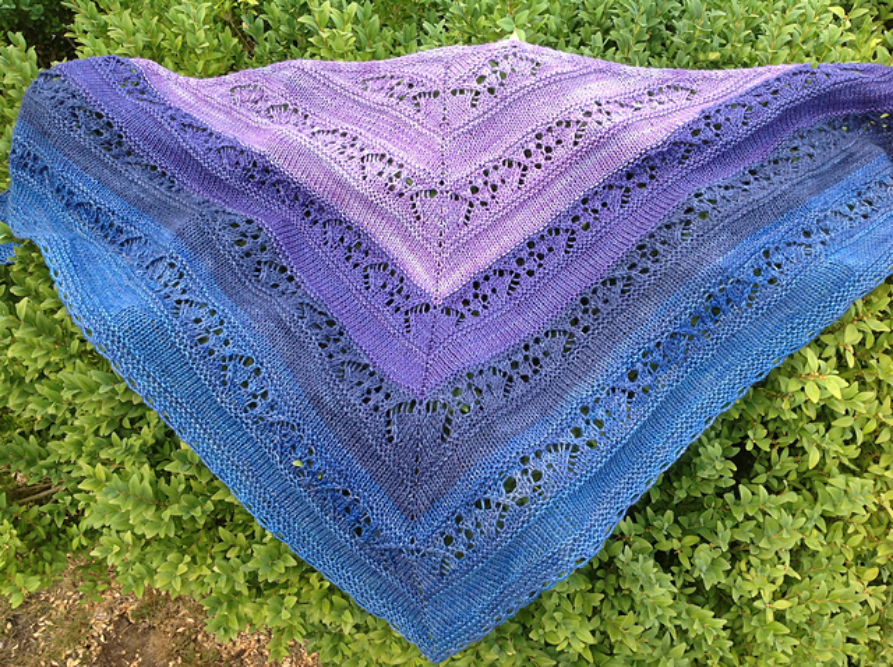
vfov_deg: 40.6
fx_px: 902
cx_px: 446
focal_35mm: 35
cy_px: 334
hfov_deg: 52.7
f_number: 2.4
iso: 64
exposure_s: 1/120
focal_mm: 4.28
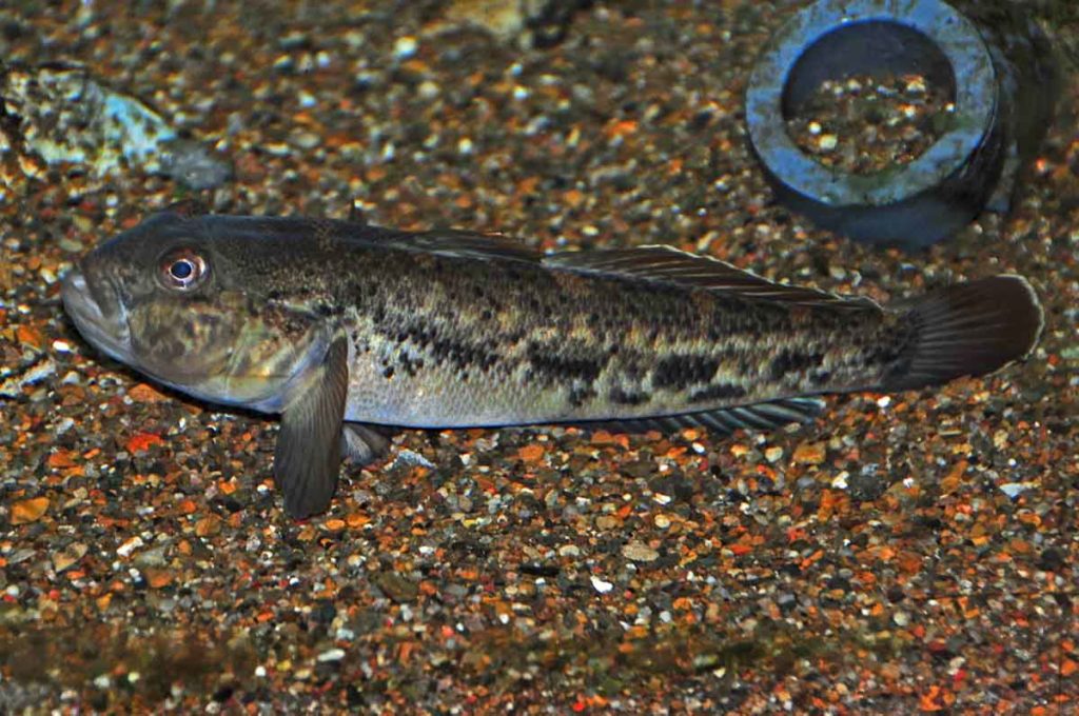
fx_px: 5837
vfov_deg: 7.0
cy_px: 358
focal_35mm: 195
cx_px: 540
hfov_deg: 10.6
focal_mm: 130
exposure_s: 1/60
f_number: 5.6
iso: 200
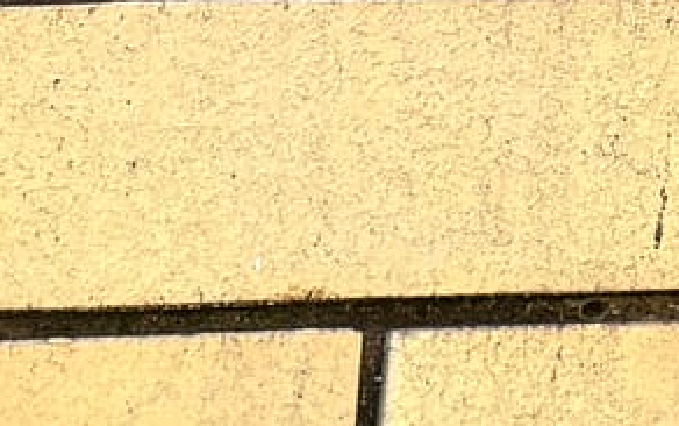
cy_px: 1404
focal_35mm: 181
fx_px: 3352
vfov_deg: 6.5
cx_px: -842
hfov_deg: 10.3
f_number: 1.6
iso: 40
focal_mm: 5.96
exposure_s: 1/159
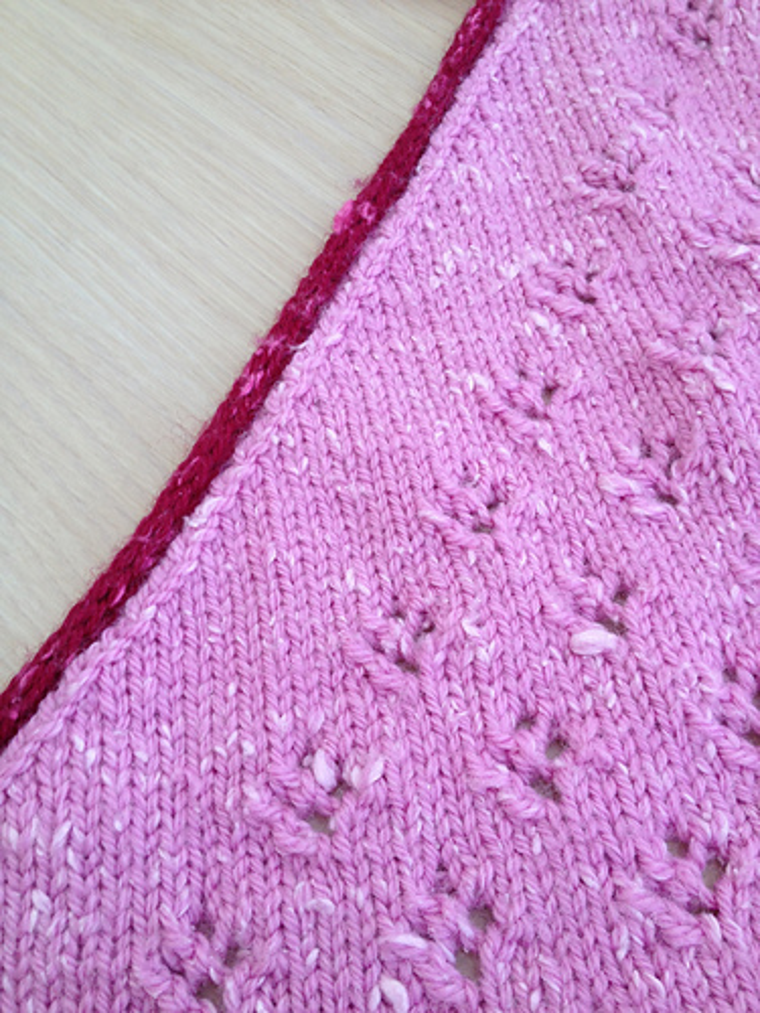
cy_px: 506
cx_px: 380
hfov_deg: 40.7
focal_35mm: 35
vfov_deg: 52.6
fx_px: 1025
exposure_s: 1/40
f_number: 2.4
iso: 50
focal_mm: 4.28
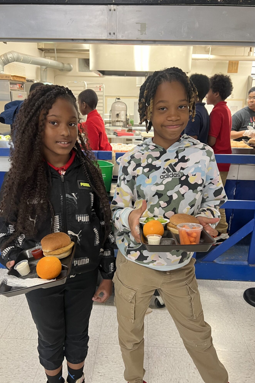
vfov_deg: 65.5
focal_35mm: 28
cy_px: 192
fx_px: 297
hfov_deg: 46.4
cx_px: 123
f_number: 1.5
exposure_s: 1/60
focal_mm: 5.7
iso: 200
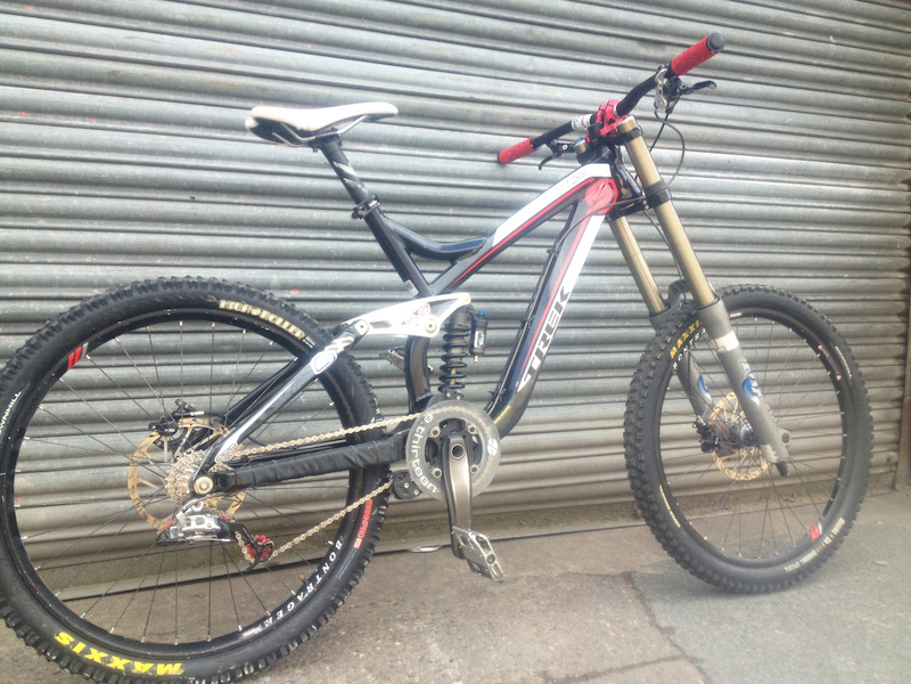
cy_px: 342
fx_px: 921
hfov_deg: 52.6
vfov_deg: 40.7
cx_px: 456
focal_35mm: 35
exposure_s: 1/184
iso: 50
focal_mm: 4.28
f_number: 2.4
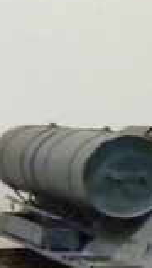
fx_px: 1248
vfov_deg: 12.3
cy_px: 110
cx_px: 728
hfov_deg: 5.5
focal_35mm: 175
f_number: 3.3
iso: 400
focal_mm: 4.1
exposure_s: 1/13
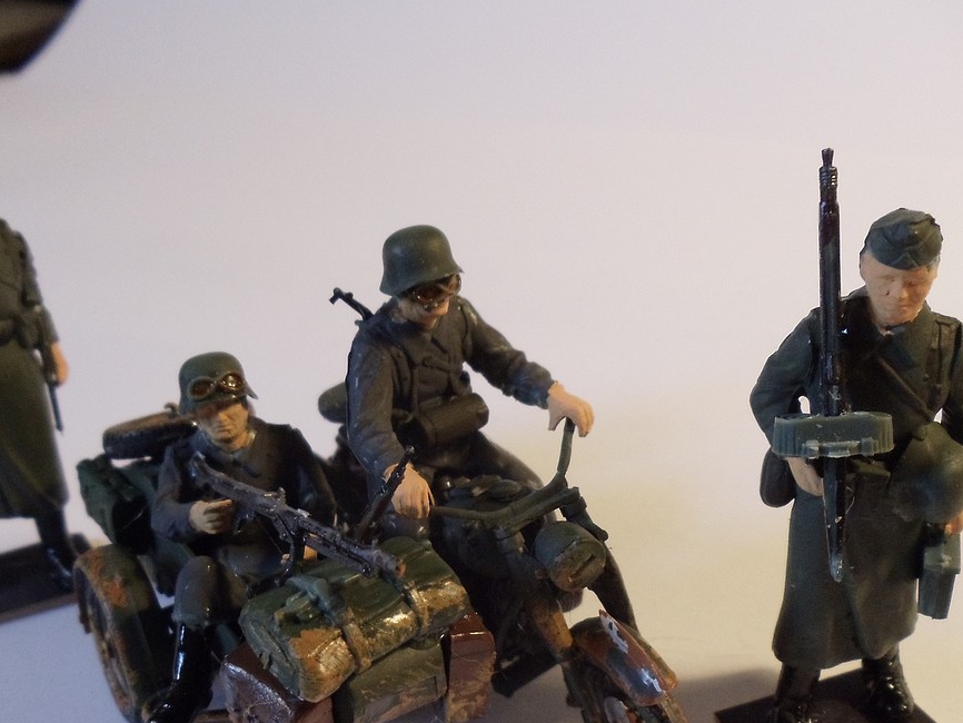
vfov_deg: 22.5
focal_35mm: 65
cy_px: 511
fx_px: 1809
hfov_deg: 29.8
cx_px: 408
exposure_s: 1/30
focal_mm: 6
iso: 400
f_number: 3.5
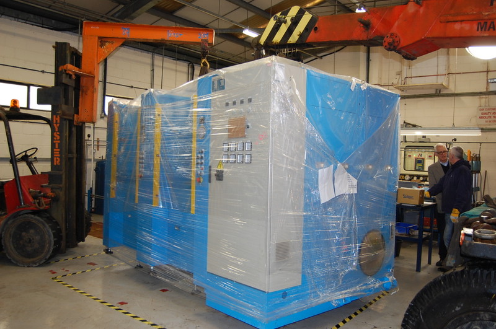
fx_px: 392
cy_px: 164
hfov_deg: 64.6
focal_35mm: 28
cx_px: 248
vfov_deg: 45.5
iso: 400
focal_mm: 19
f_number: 3.5
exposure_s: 1/60
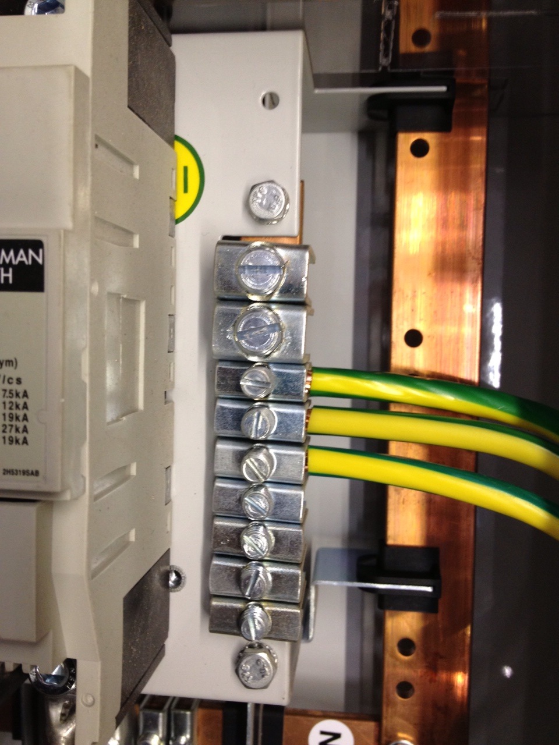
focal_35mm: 35
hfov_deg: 40.7
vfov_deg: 52.6
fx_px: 754
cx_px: 280
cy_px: 372
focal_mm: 4.28
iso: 100
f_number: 2.4
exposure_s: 1/20
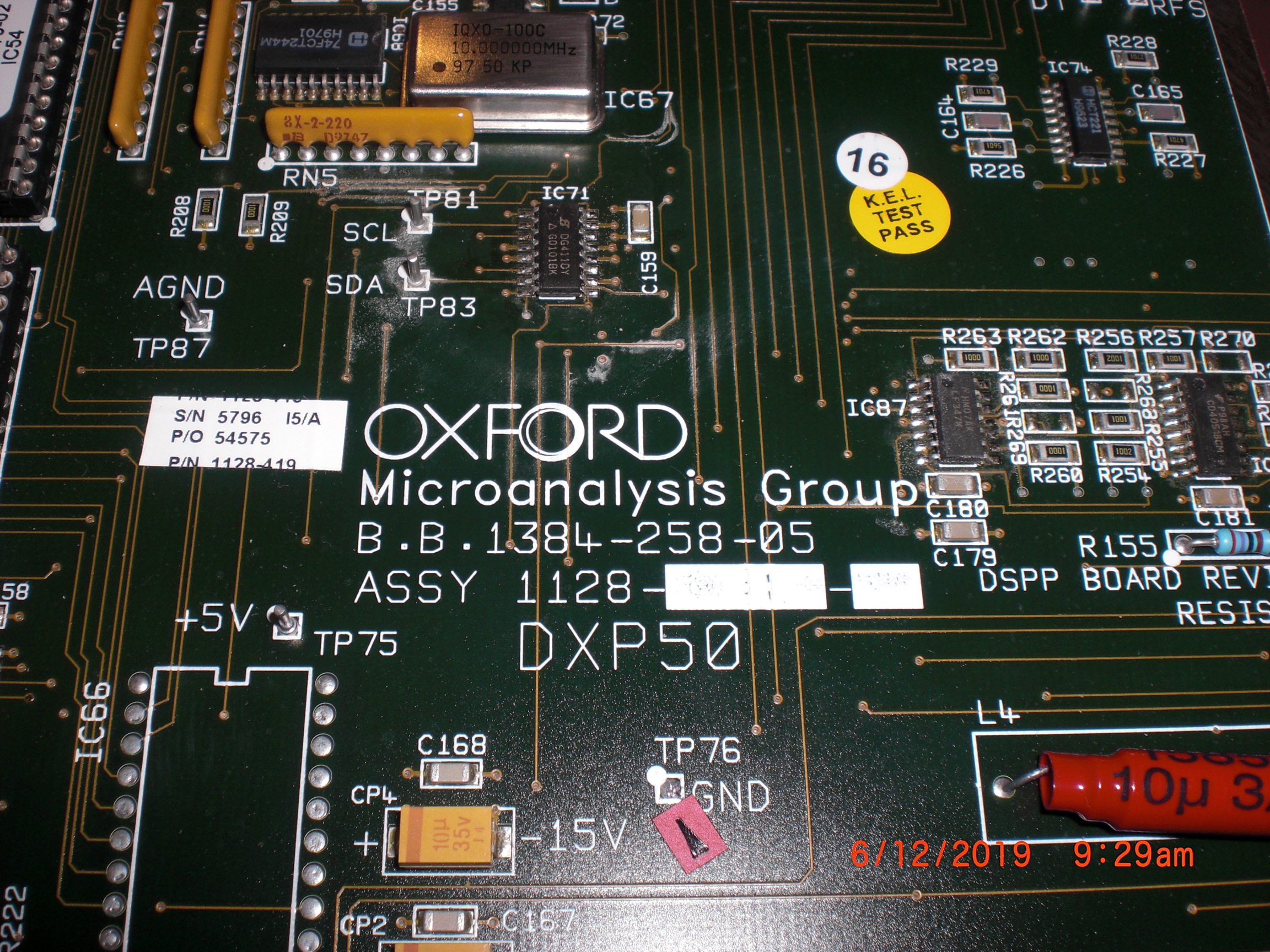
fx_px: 1394
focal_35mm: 38
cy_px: 476
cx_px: 635
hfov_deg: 49.0
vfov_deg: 37.7
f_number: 5.6
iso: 64
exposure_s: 1/60
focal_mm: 6.3
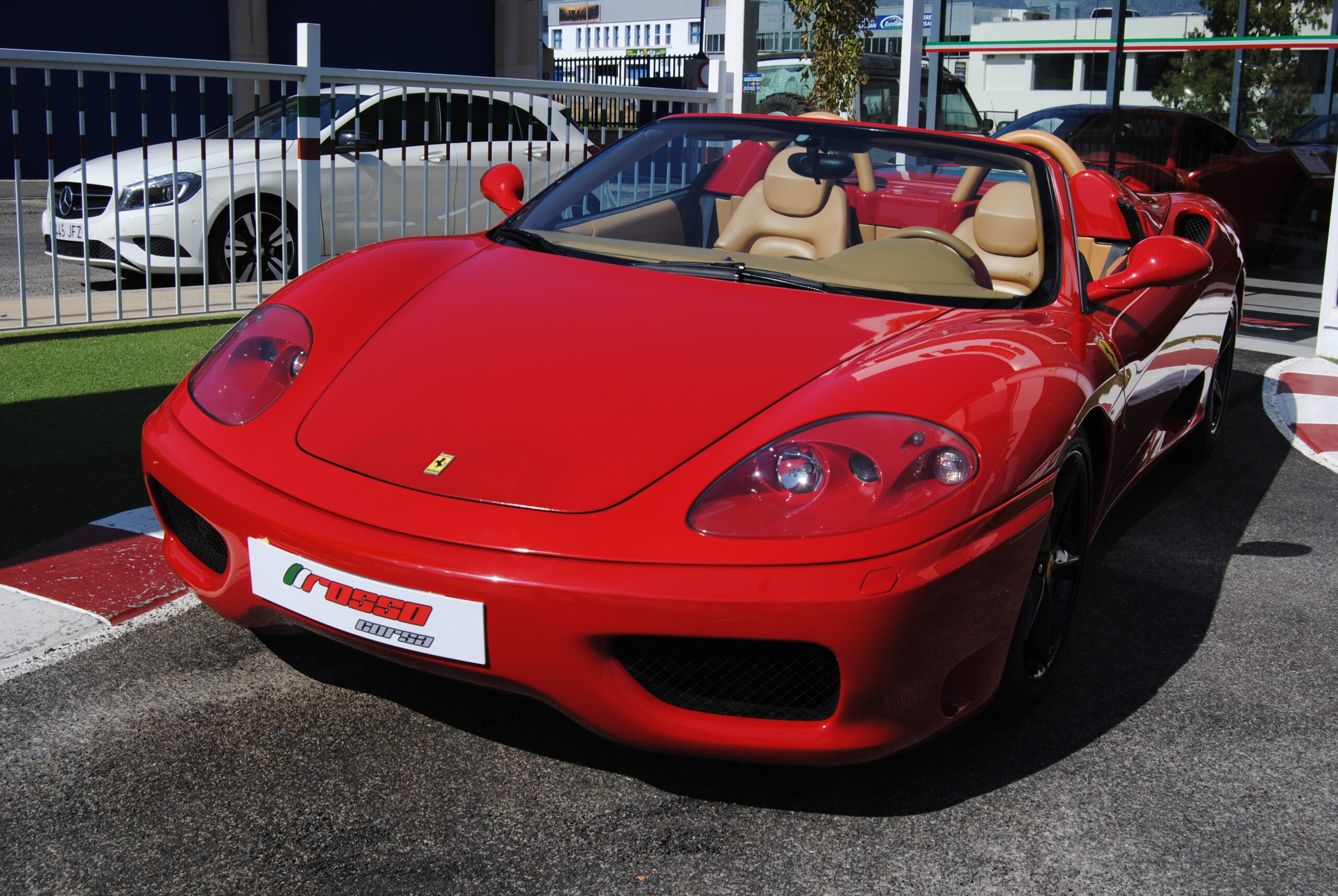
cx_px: 669
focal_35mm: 39
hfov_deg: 49.5
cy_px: 448
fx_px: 1451
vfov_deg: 34.3
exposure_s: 1/320
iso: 100
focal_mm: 26
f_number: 9
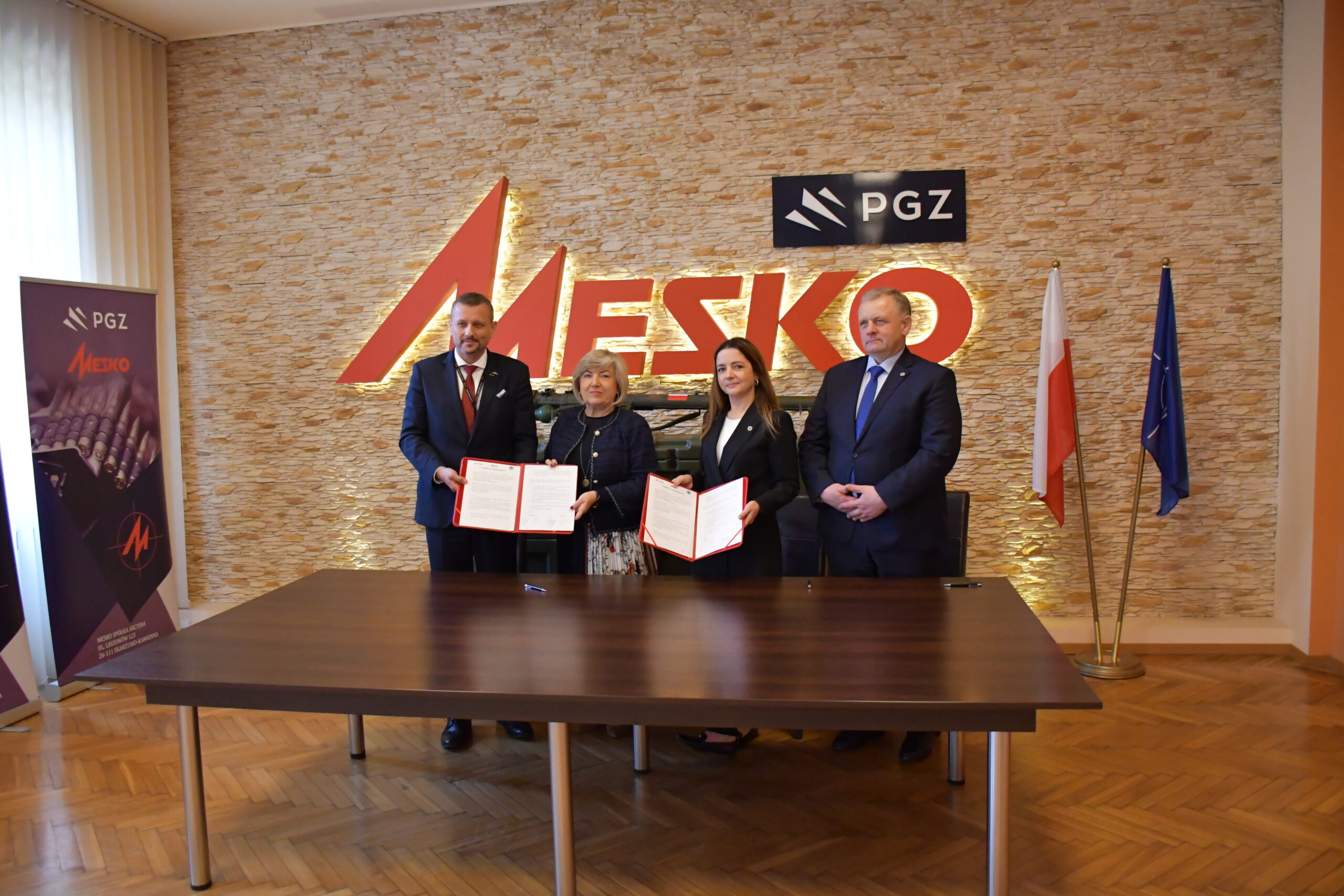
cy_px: 448
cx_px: 672
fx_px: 1008
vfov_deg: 47.9
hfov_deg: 67.4
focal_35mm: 27
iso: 5000
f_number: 3.5
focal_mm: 18
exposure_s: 1/250
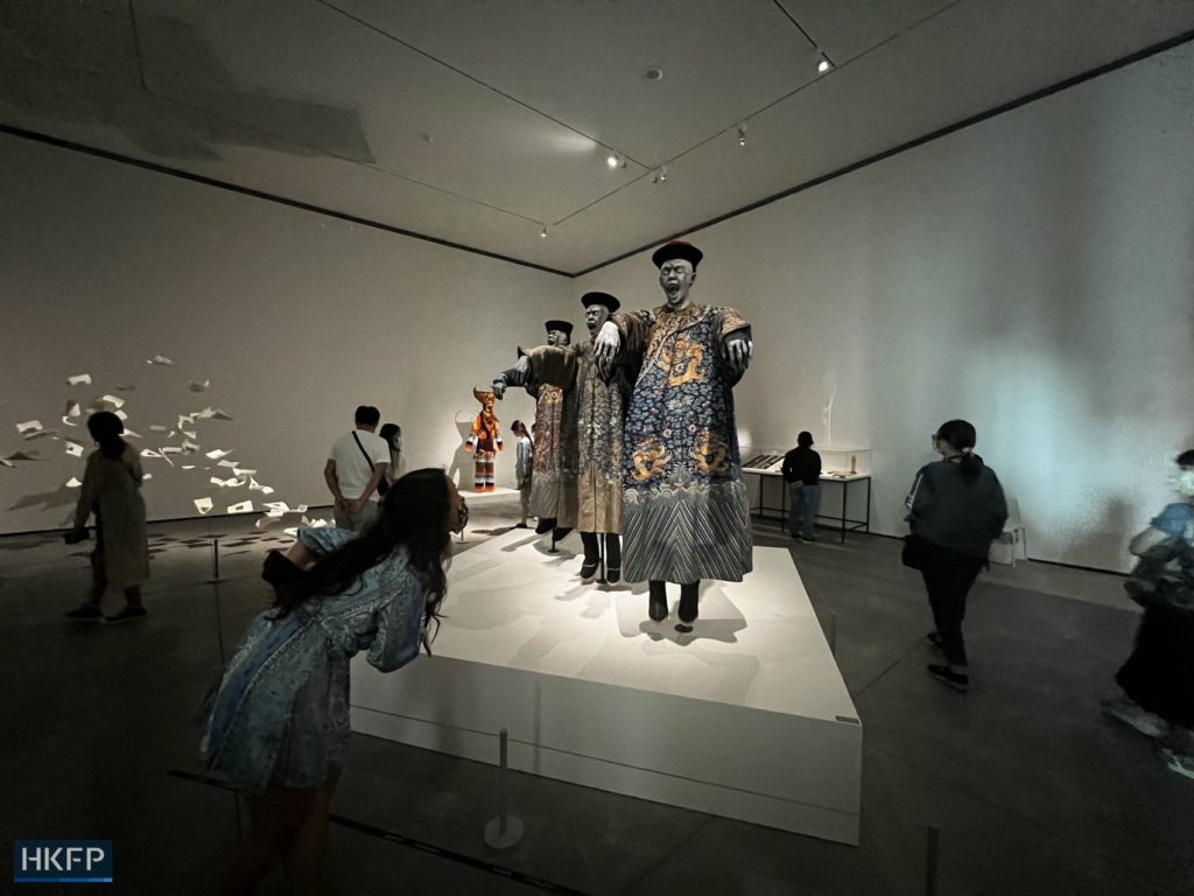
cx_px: 597
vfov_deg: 89.9
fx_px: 448
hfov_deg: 106.2
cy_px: 448
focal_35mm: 13
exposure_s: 1/30
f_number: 1.8
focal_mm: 1.57
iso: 1250
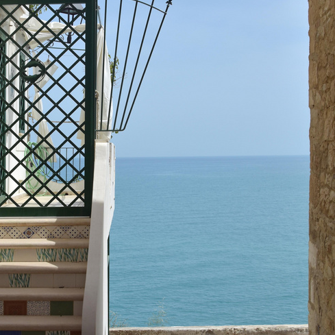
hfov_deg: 27.6
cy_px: 134
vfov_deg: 27.7
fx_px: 679
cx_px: 114
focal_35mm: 62
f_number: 8
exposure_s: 1/250
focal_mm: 22
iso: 100
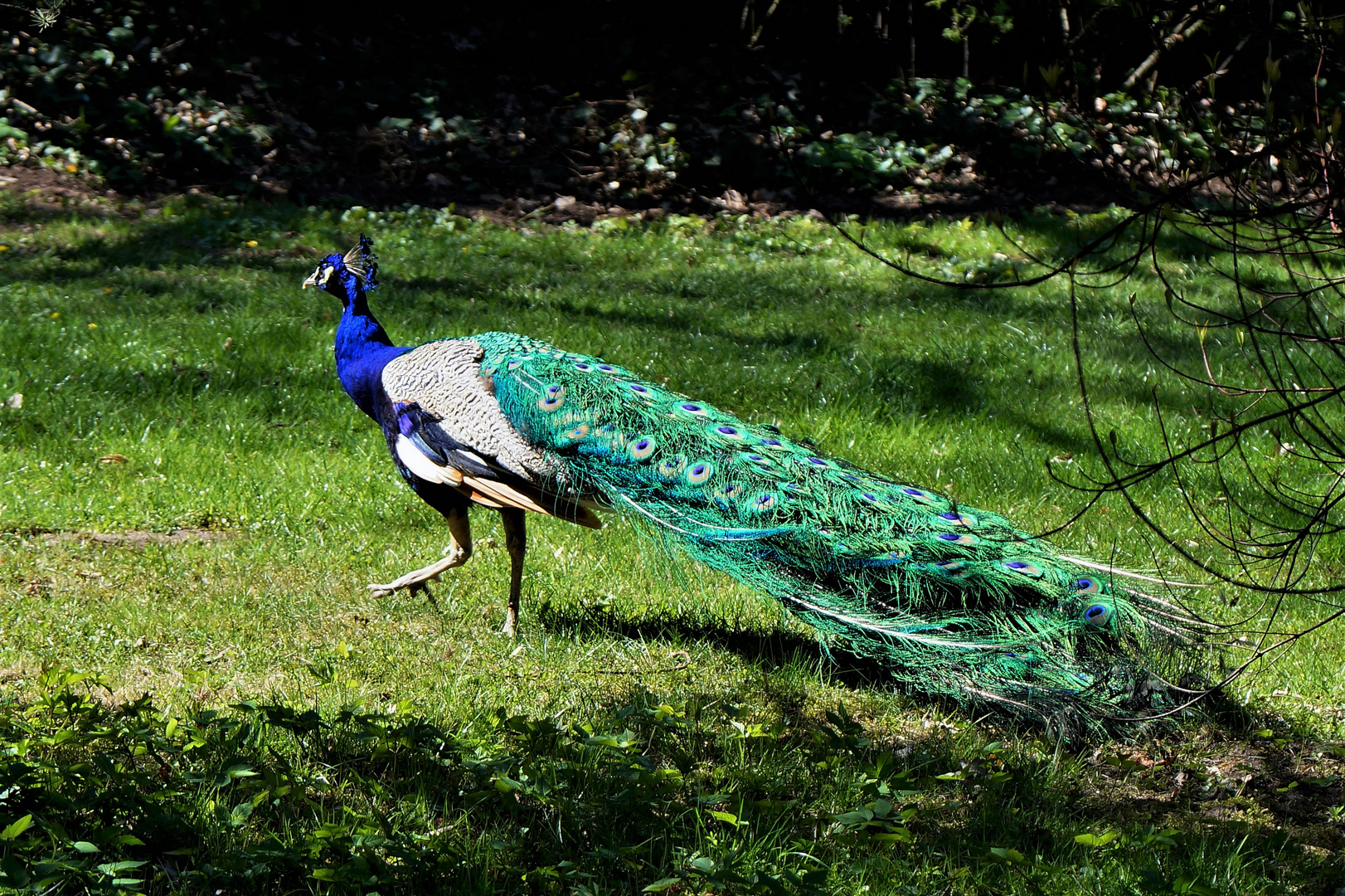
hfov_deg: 15.2
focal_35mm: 135
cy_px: 448
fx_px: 5041
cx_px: 672
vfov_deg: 10.2
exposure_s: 1/160
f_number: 5.6
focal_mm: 90
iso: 125
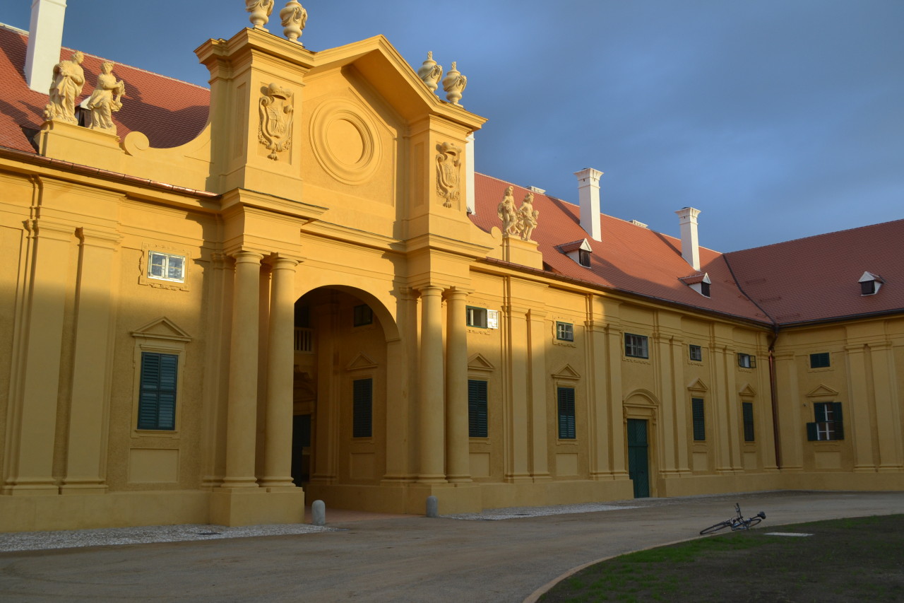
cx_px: 452
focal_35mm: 33
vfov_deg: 40.0
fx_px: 829
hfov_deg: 57.2
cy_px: 302
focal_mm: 22
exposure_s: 1/125
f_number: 5.6
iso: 280
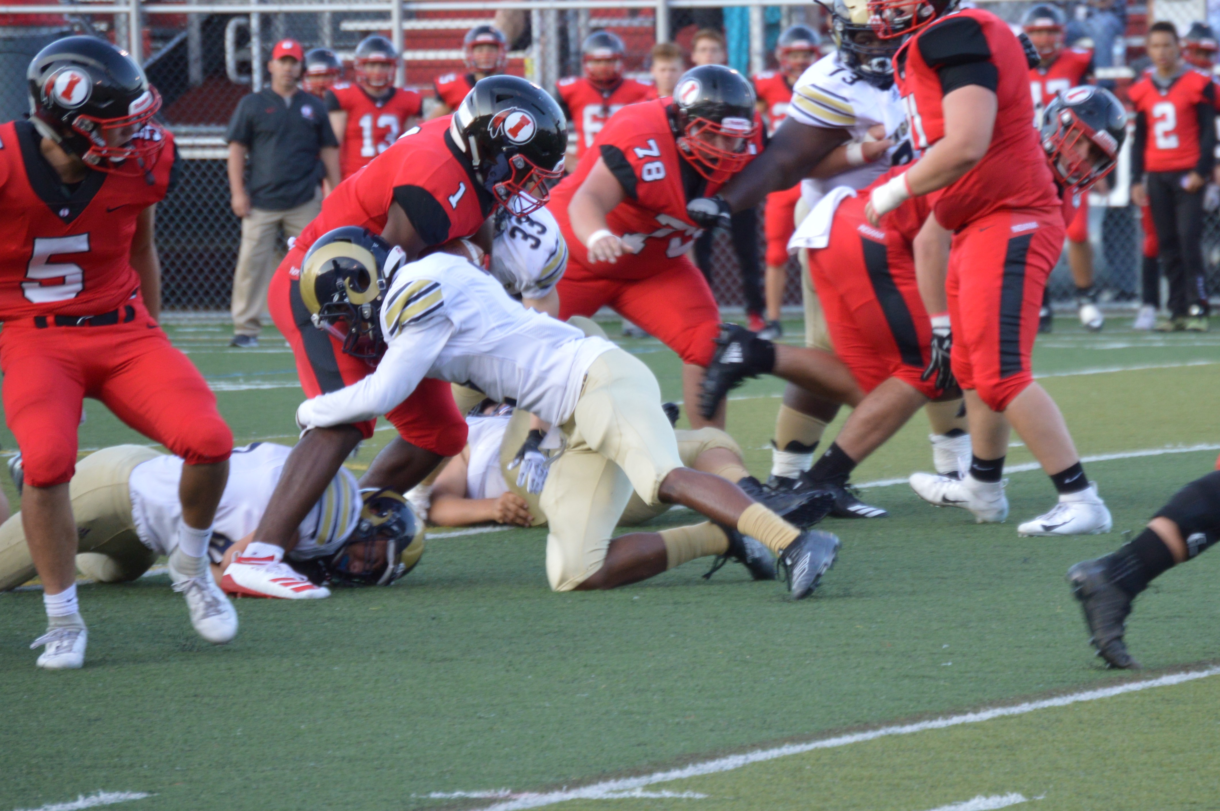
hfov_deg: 10.2
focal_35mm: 202
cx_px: 610
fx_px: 6856
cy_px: 406
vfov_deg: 6.8
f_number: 5
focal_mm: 135
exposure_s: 1/250
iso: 560
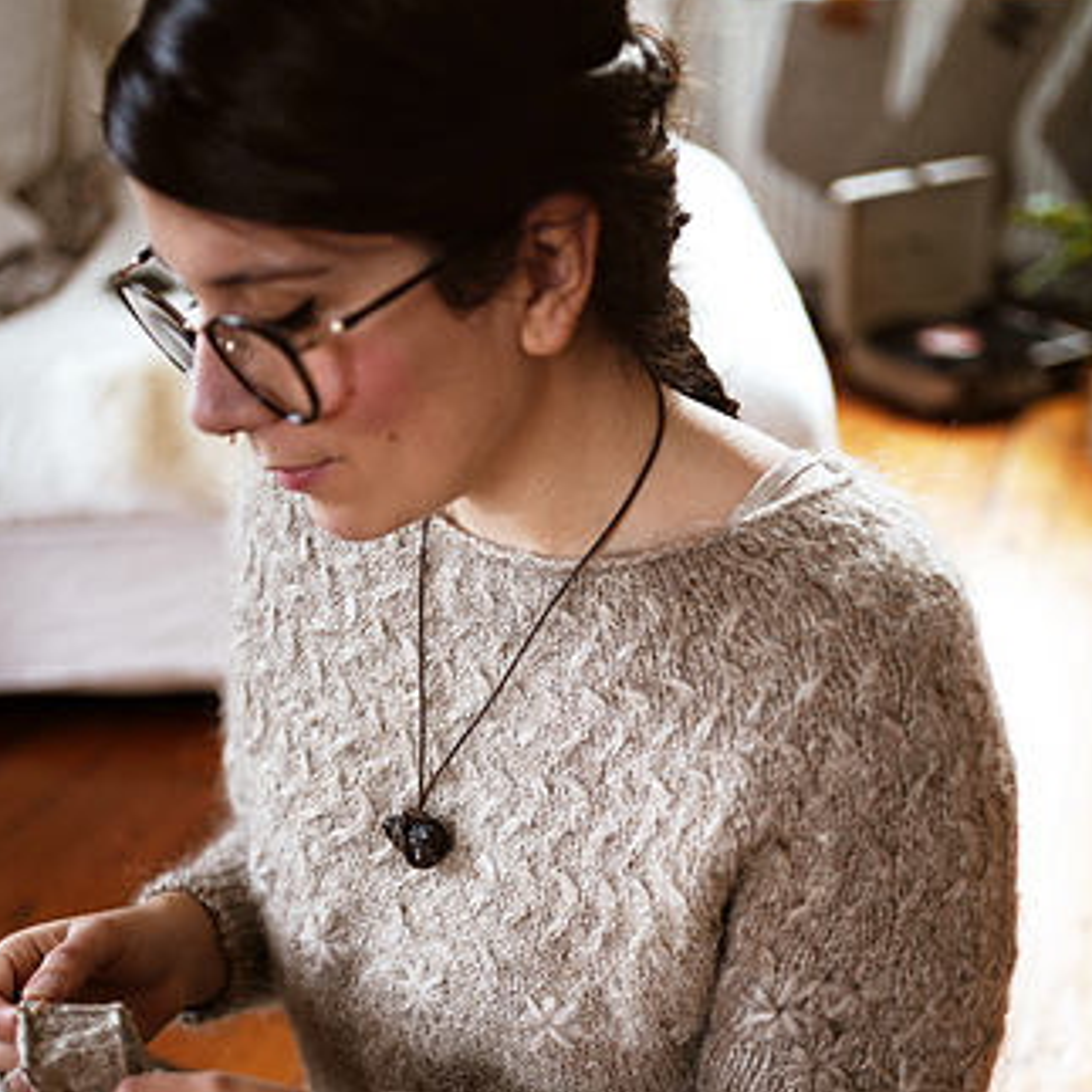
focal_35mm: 46
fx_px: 1642
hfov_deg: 36.8
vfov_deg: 36.4
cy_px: 723
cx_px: 549
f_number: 1.8
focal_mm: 35
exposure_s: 1/30
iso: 200
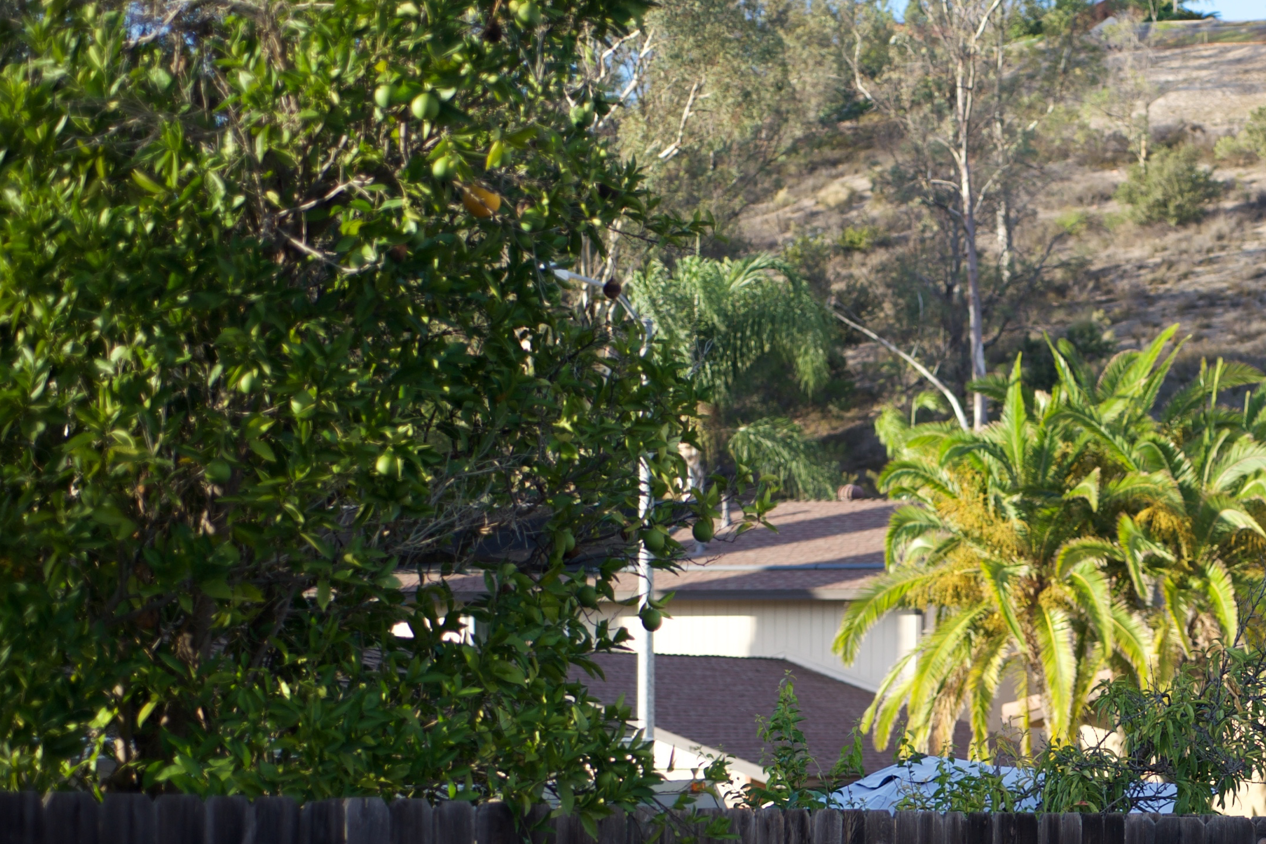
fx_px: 4149
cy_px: 816
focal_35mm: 118
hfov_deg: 17.0
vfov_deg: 11.5
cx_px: 1233
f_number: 3.2
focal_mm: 60
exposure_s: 1/640
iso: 200
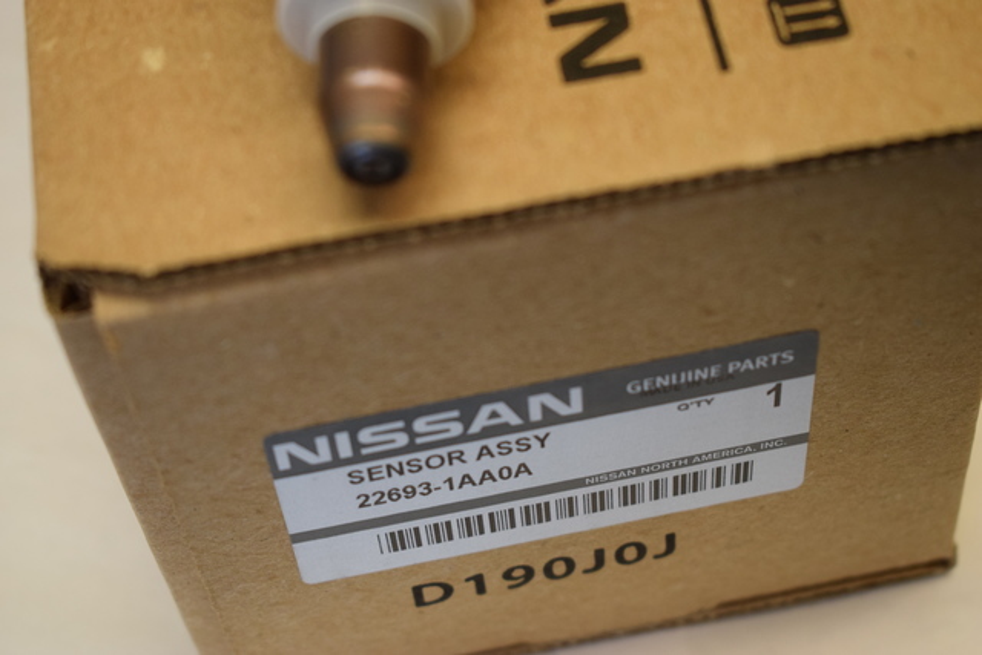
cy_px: 328
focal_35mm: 75
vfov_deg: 18.2
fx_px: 2046
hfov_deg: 27.0
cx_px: 491
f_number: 5.6
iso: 1000
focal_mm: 50
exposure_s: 1/125
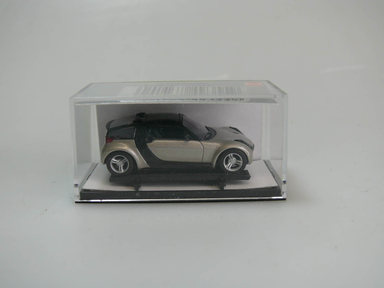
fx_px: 455
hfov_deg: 45.8
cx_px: 192
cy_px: 144
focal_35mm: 41
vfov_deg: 35.1
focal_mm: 8.2
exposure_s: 1/125
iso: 100
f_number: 3.6
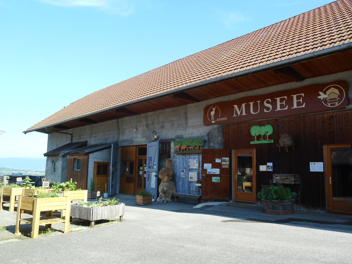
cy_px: 132
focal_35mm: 29
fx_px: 295
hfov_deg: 61.7
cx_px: 176
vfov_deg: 48.2
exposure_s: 1/200
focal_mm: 5.2
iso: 80
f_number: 4
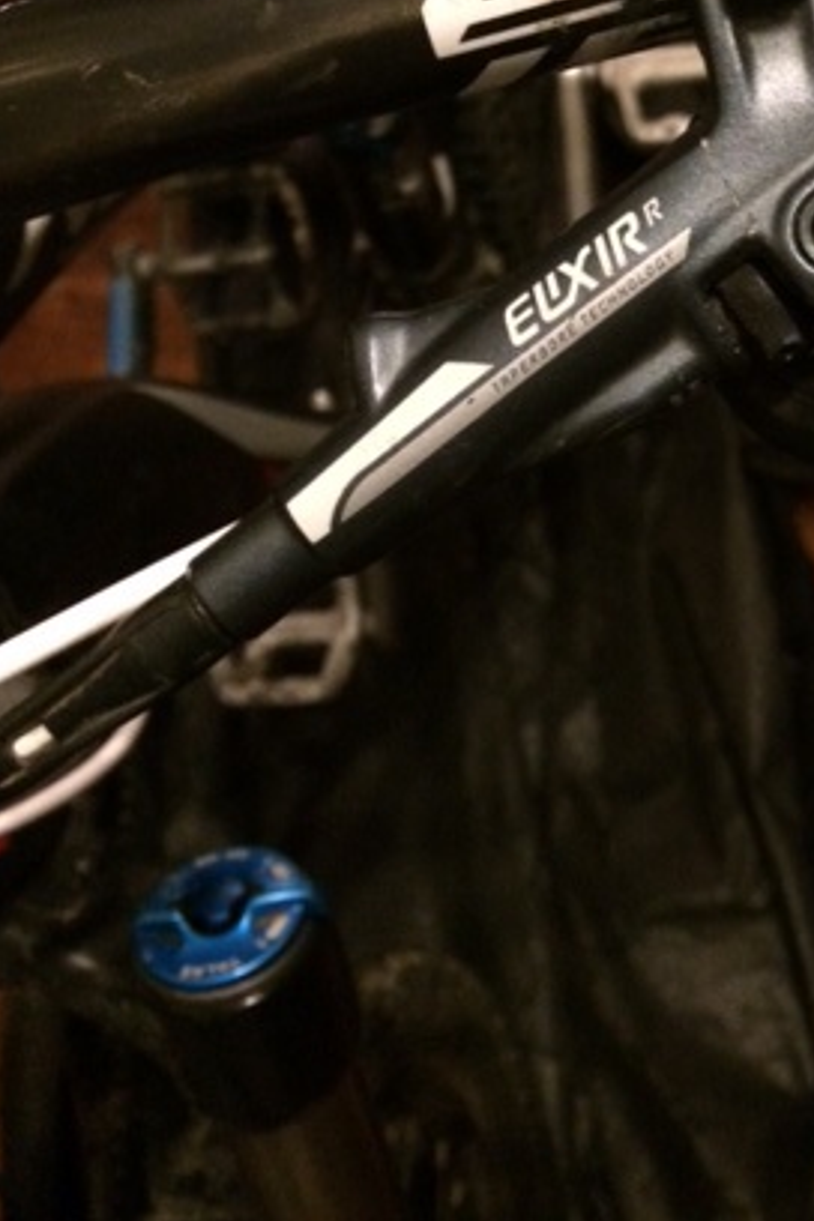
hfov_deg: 27.0
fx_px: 1662
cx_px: 646
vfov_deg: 40.0
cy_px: 431
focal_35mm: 49
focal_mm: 4.12
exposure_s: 1/15
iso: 500
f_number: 2.2
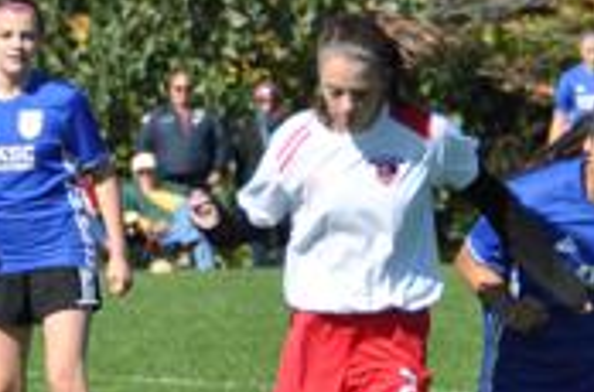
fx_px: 10541
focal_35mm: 641
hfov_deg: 3.2
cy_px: 390
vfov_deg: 2.1
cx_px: 317
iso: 400
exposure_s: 1/1600
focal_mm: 135
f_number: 6.3
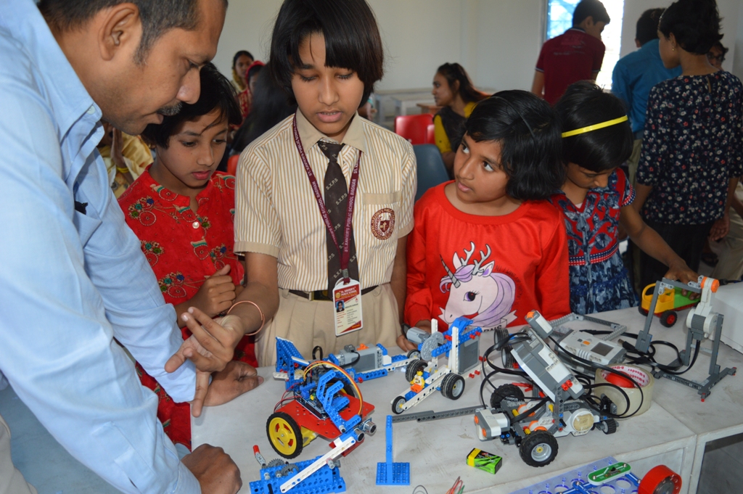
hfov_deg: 59.5
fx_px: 650
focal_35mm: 32
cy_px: 247
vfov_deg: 41.6
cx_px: 372
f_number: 4
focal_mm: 21
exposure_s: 1/60
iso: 400
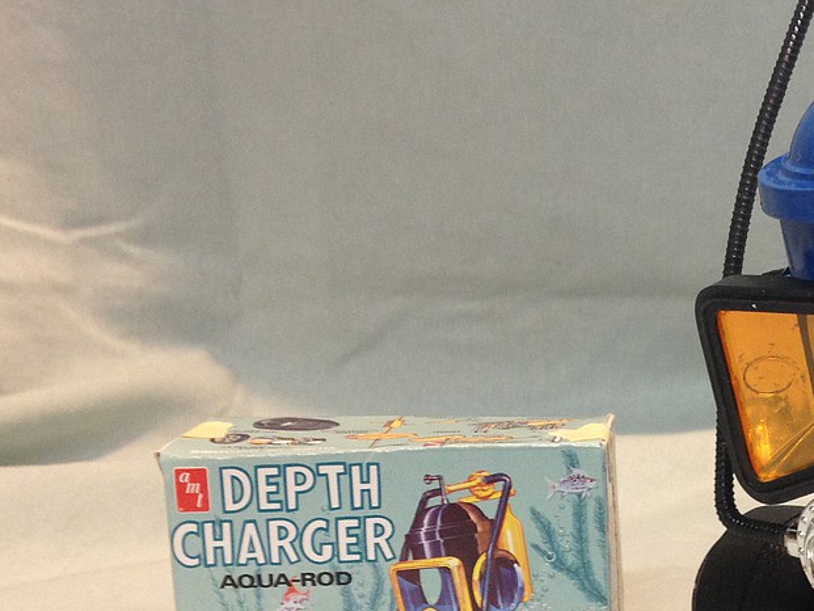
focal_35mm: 68
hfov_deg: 27.4
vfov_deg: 21.4
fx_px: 1599
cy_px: 465
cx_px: 747
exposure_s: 1/20
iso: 125
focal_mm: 4.12
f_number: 2.4
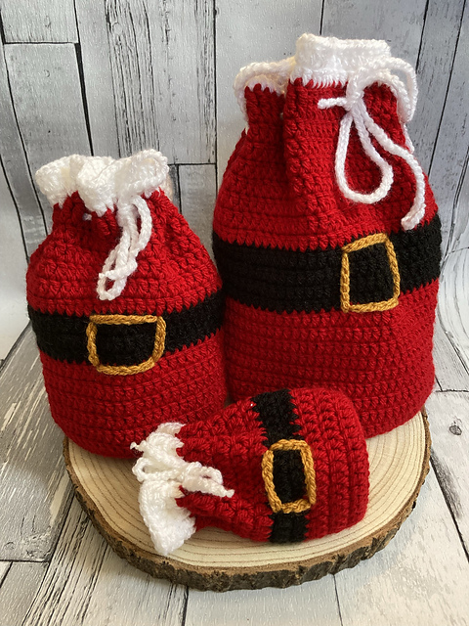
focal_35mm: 28
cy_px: 313
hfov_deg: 49.7
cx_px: 234
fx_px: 506
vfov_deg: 63.4
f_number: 1.8
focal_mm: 3.99
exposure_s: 1/60
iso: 125
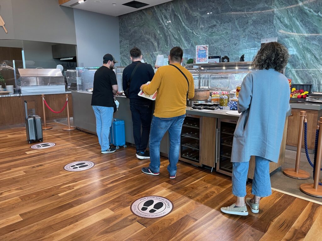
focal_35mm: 26
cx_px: 161
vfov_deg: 53.1
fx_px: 242
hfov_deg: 67.3
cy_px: 120
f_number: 1.6
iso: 100
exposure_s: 1/50
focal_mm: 5.1
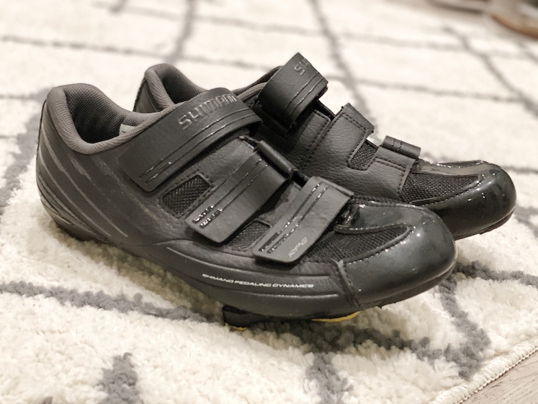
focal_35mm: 52
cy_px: 202
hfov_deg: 36.8
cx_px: 269
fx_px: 808
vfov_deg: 28.0
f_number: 2
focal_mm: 6
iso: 400
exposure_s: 1/30
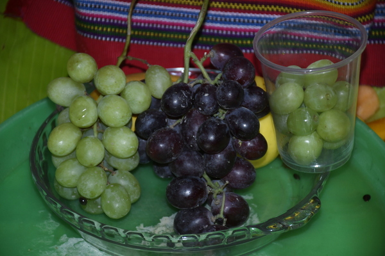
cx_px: 192
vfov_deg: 7.9
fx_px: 1861
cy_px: 128
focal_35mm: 174
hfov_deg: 11.8
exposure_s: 1/125
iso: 800
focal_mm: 116
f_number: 5.6
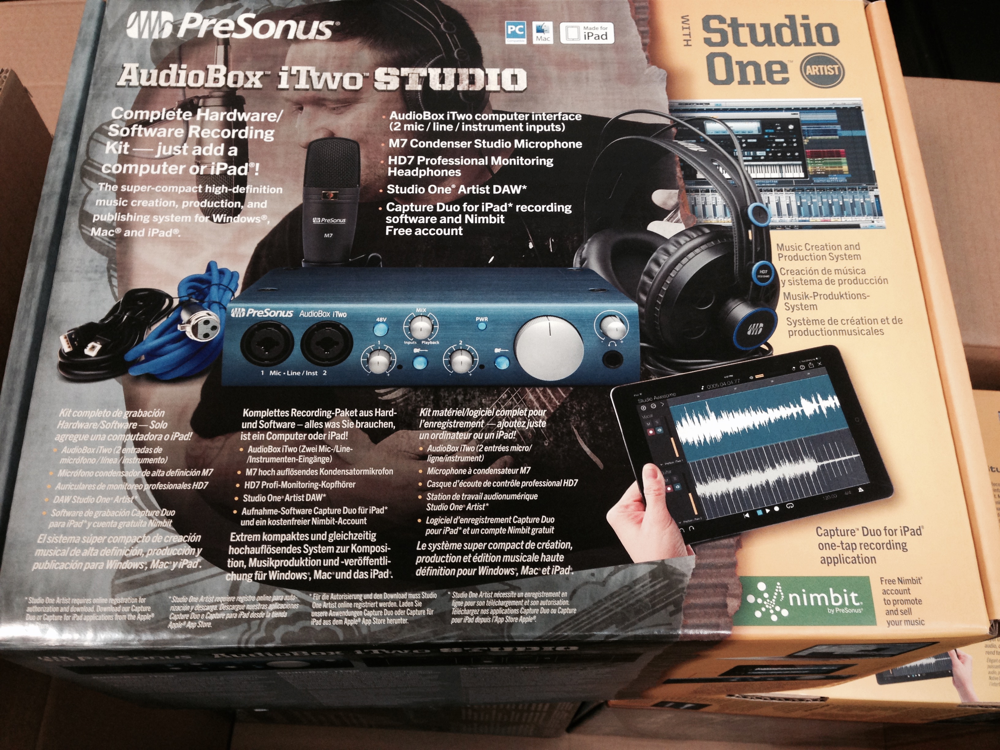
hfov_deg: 55.4
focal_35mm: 33
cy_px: 375
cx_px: 500
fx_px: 953
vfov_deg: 42.9
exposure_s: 1/20
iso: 100
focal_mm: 4.12
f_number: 2.4
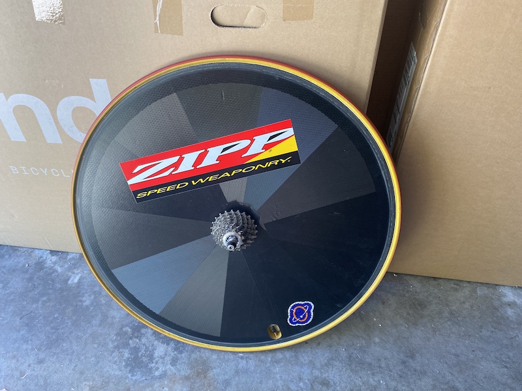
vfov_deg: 53.1
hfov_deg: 67.3
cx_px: 261
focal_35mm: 26
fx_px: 392
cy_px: 196
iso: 125
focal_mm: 4.25
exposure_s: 1/120
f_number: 1.8
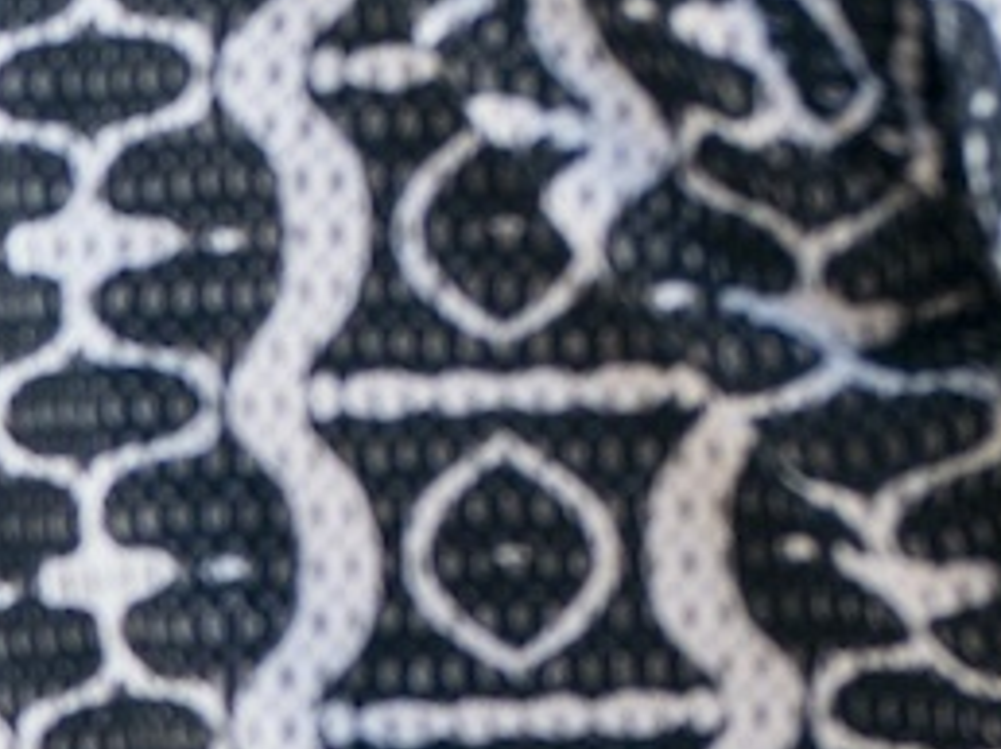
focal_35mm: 1208
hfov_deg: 1.6
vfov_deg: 1.2
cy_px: -867
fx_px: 34900
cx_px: 2766
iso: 160
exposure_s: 1/320
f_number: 6.3
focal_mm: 162
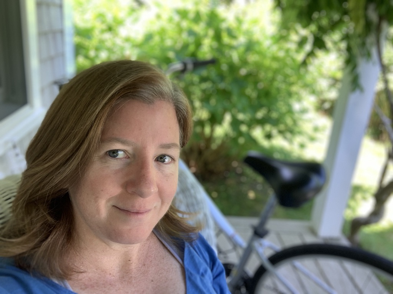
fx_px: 363
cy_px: 147
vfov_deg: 44.2
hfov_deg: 56.8
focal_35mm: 32
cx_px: 196
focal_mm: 2.87
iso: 64
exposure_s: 1/73
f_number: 2.2
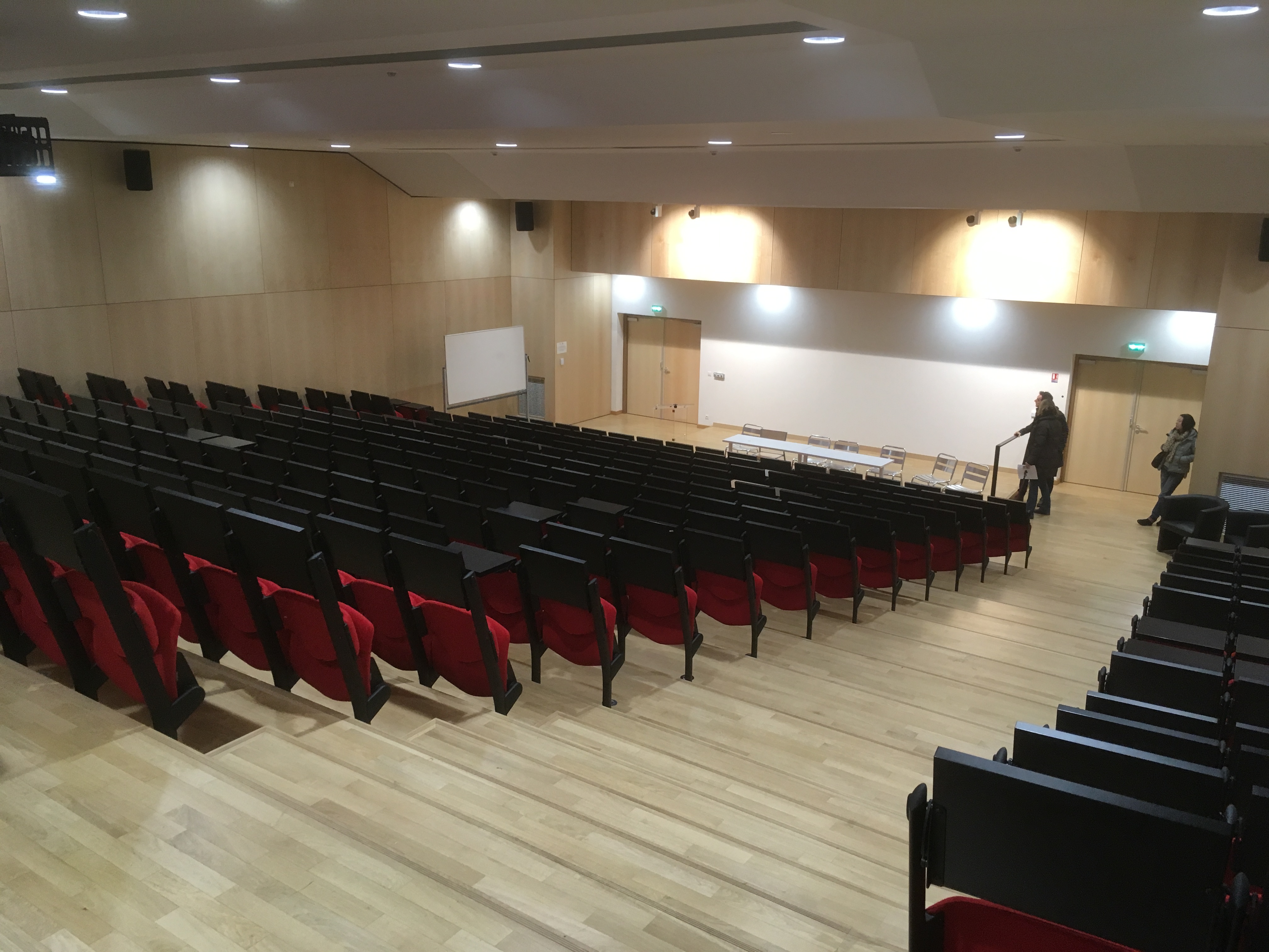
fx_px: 1063
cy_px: 476
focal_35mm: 29
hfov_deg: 61.7
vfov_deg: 48.2
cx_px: 634
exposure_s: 1/33
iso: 64
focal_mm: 4.15
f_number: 2.2
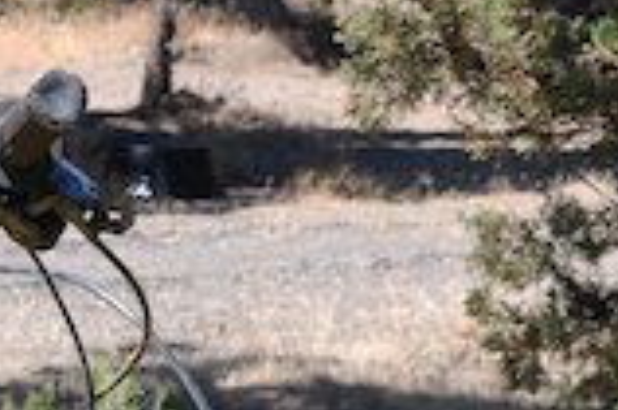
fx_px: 4424
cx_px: -415
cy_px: 920
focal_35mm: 258
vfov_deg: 5.2
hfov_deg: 7.8
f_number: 7.1
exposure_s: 1/200
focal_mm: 34
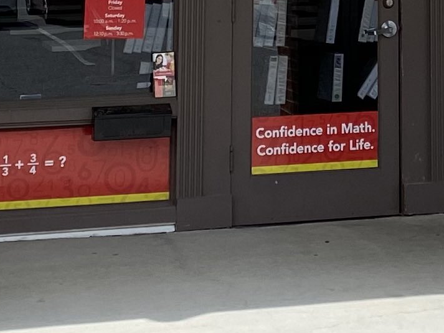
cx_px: 479
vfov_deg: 9.4
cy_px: -357
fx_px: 1886
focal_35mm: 147
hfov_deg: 13.2
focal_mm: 4.25
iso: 32
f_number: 1.8
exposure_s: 1/2817
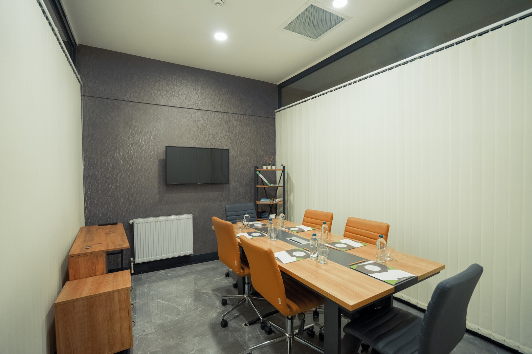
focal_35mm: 16
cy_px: 177
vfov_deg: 73.7
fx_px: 236
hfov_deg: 96.7
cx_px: 266
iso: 2500
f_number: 4
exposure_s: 1/30
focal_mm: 16
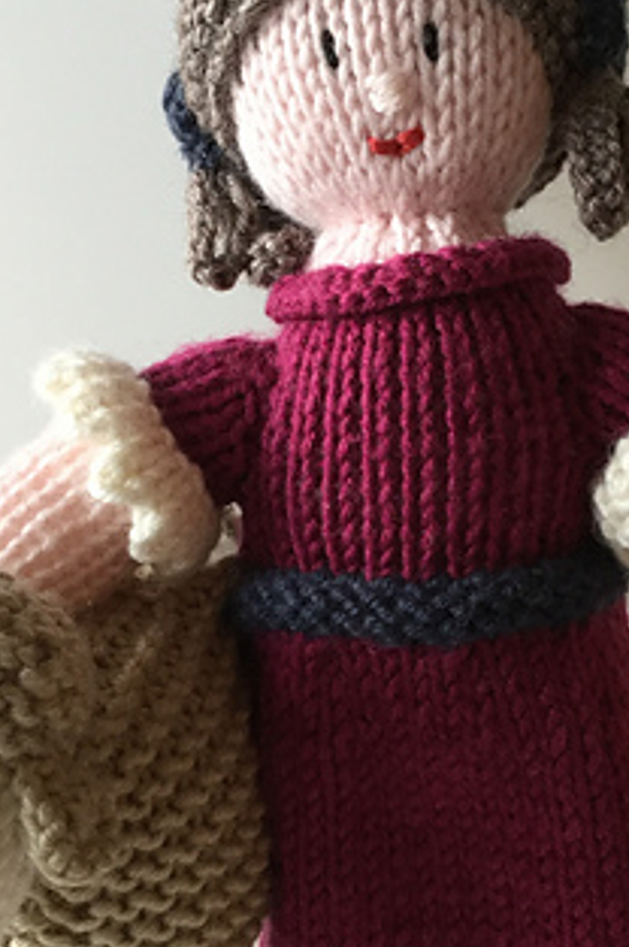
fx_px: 1733
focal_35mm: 66
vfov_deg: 30.5
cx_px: 454
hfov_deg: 20.4
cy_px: 536
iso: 100
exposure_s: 1/33
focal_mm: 3.3
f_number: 2.4
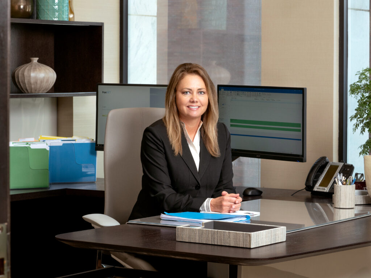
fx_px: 1157
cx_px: 186
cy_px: 139
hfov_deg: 18.2
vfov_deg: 13.7
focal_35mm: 108
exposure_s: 1/100
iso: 320
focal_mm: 54
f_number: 8
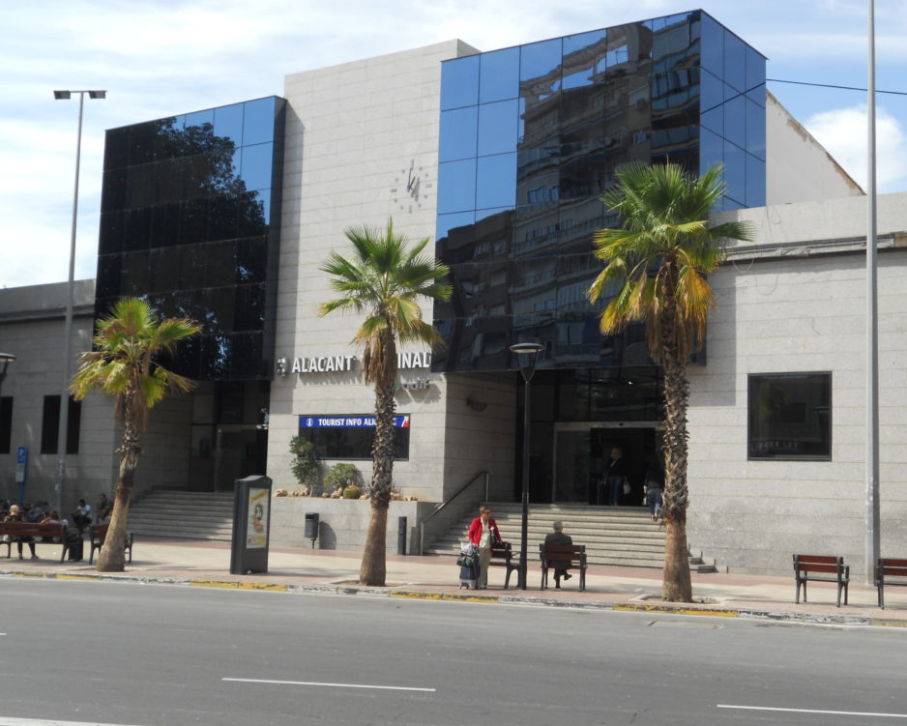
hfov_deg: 38.0
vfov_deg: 30.9
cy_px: 358
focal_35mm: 49
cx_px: 441
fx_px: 1316
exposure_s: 1/400
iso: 80
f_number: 4.3
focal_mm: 8.2
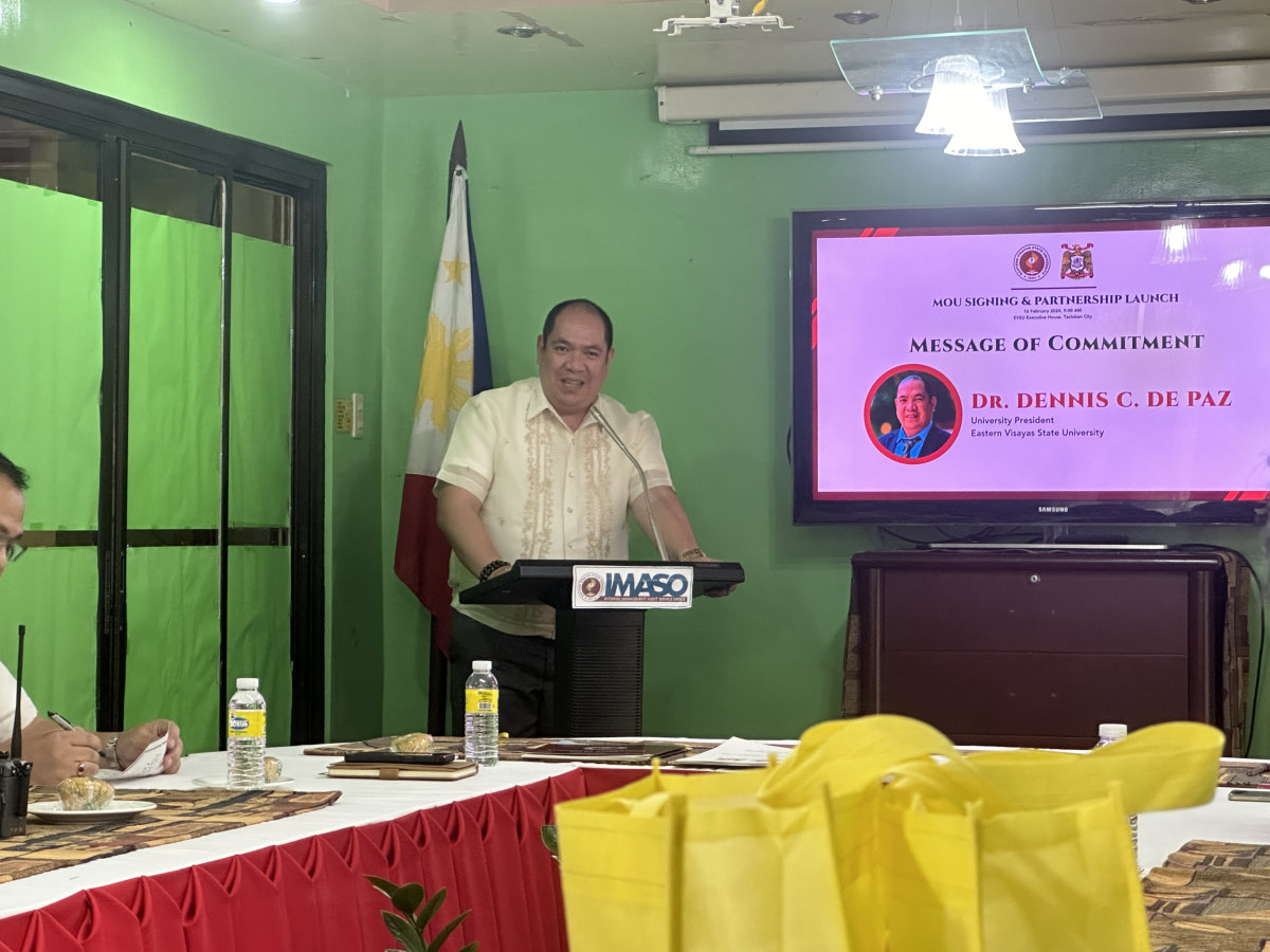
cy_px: 476
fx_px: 1761
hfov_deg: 39.7
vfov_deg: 30.3
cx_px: 635
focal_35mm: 48
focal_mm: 6.86
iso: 80
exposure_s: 1/53
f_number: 1.78
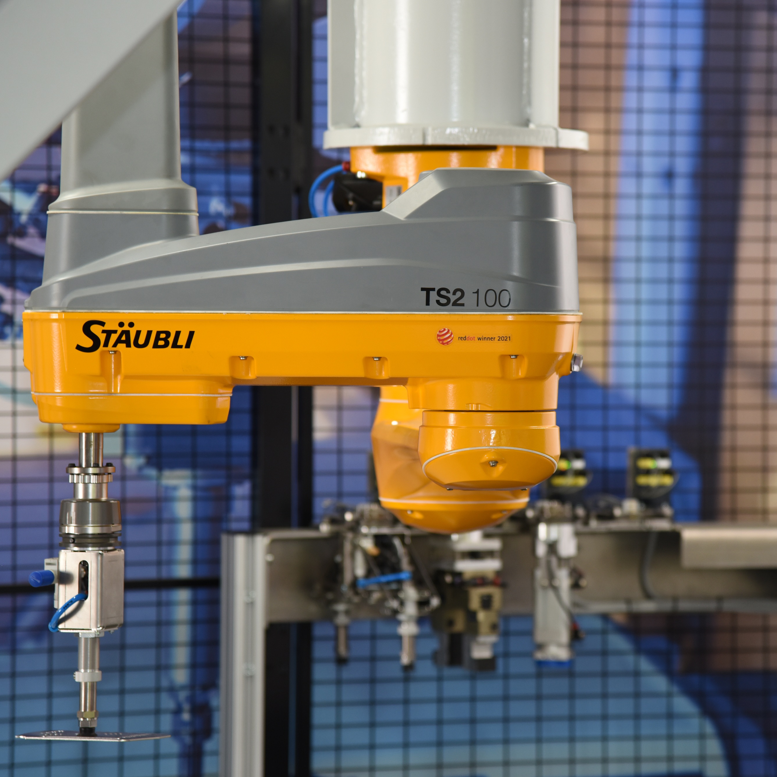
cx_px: 452
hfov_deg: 11.4
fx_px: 3885
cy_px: 388
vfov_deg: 11.4
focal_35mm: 153
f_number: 4.5
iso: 640
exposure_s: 1/100
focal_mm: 120
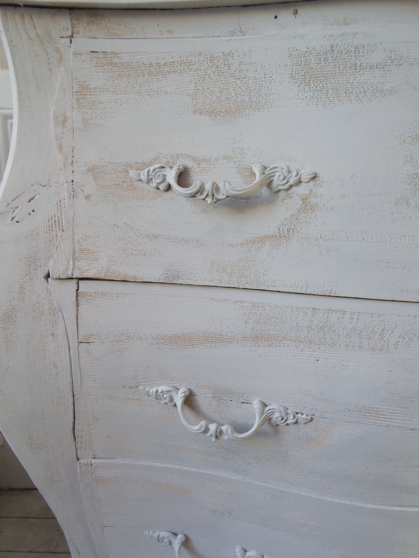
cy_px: 279
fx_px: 387
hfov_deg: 56.8
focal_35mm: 24
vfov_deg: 71.6
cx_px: 210
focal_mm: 4.3
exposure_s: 1/30
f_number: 2.9
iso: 80
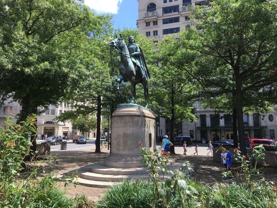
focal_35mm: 29
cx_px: 138
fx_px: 232
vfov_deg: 48.2
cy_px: 104
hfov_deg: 61.7
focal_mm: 4.15
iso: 25
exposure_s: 1/793
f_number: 2.2
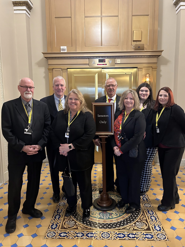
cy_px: 121
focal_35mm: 27
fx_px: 192
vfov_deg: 65.3
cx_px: 94
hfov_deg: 51.4
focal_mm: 5.7
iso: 500
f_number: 1.5
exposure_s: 1/40
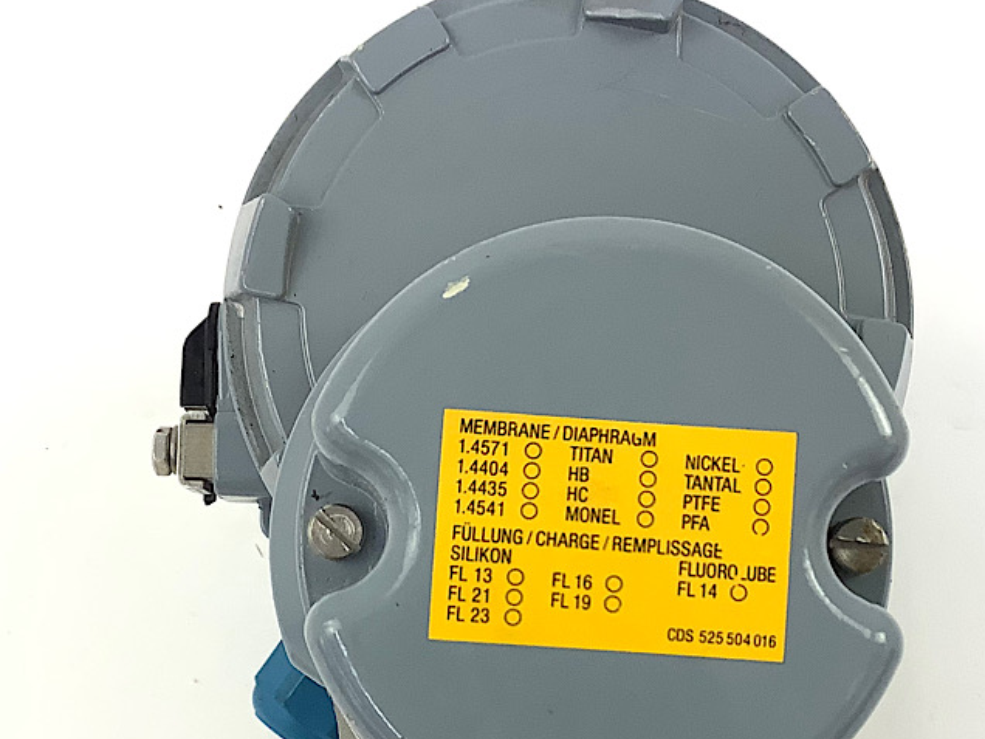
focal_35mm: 58
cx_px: 524
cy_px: 598
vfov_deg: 24.8
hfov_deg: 33.2
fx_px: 1650
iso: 50
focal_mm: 3.3
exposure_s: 1/50
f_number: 2.4
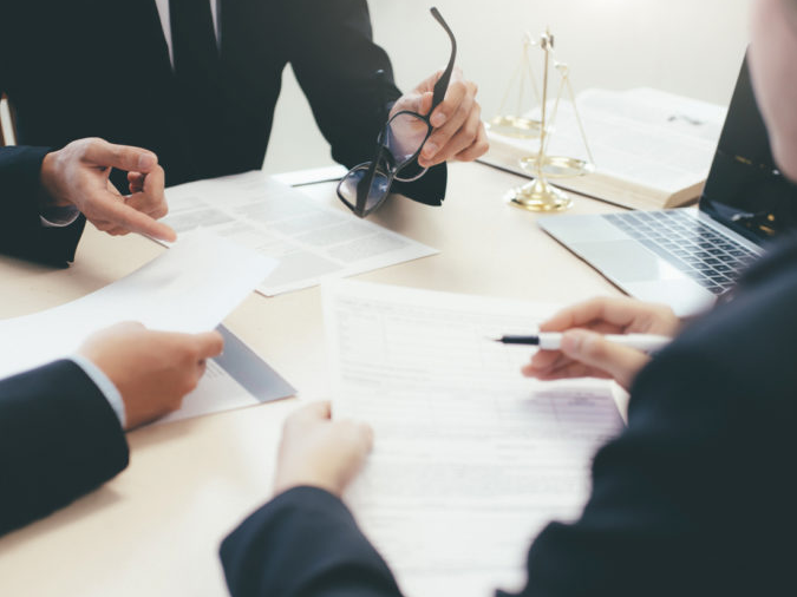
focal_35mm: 58
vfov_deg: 25.2
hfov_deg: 33.2
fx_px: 1335
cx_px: 359
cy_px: 296
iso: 250
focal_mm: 35
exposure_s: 1/125
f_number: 2
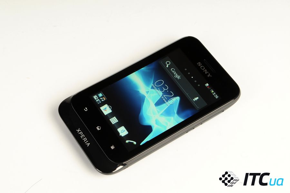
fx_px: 664
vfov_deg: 16.5
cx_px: 145
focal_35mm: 82
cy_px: 96
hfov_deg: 24.7
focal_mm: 55
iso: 200
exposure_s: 1/1.6
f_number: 18
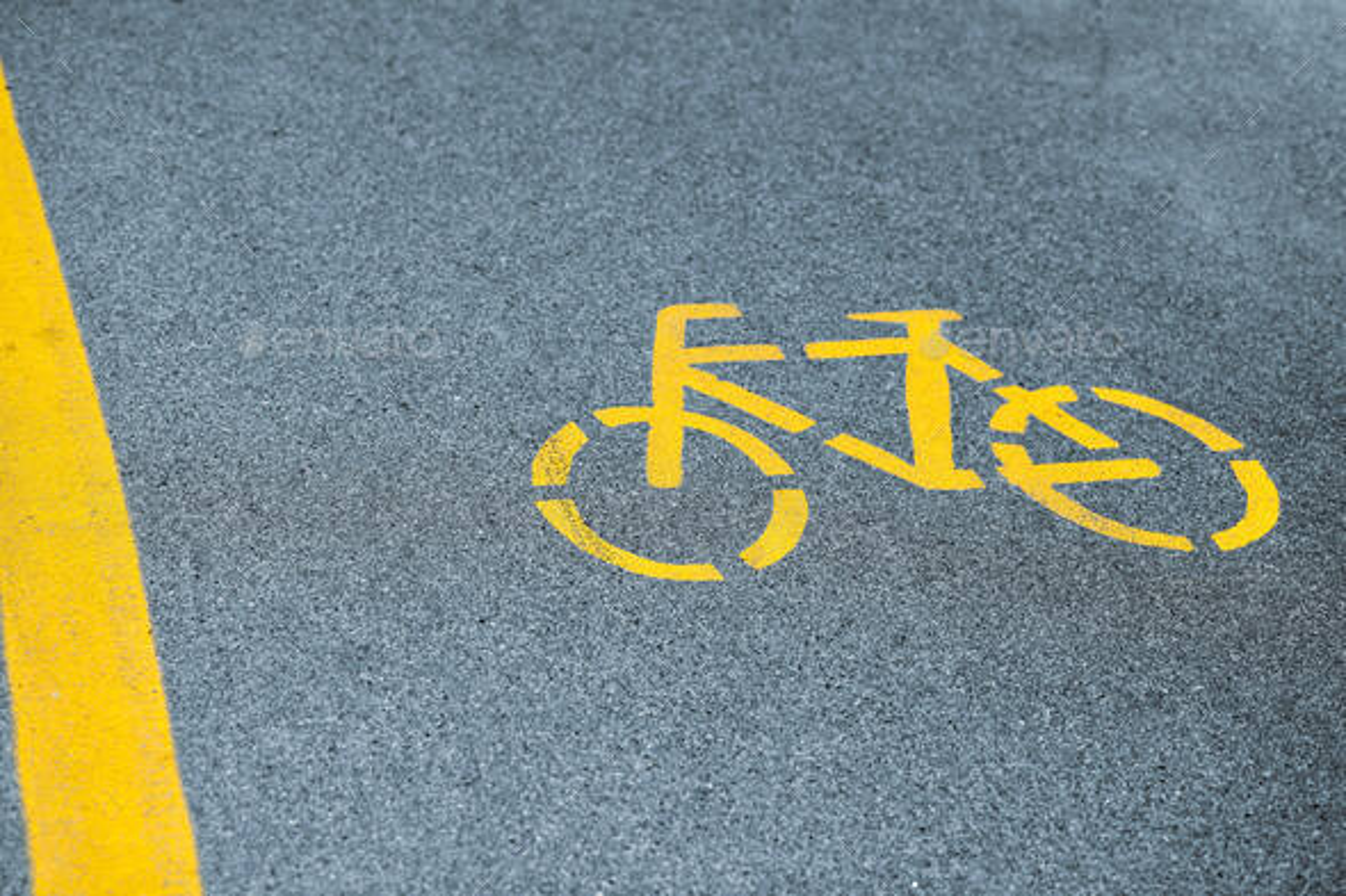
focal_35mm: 92
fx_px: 3439
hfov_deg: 22.1
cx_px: 673
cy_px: 448
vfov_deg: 14.9
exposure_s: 1/2500
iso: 160
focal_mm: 92
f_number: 4.5
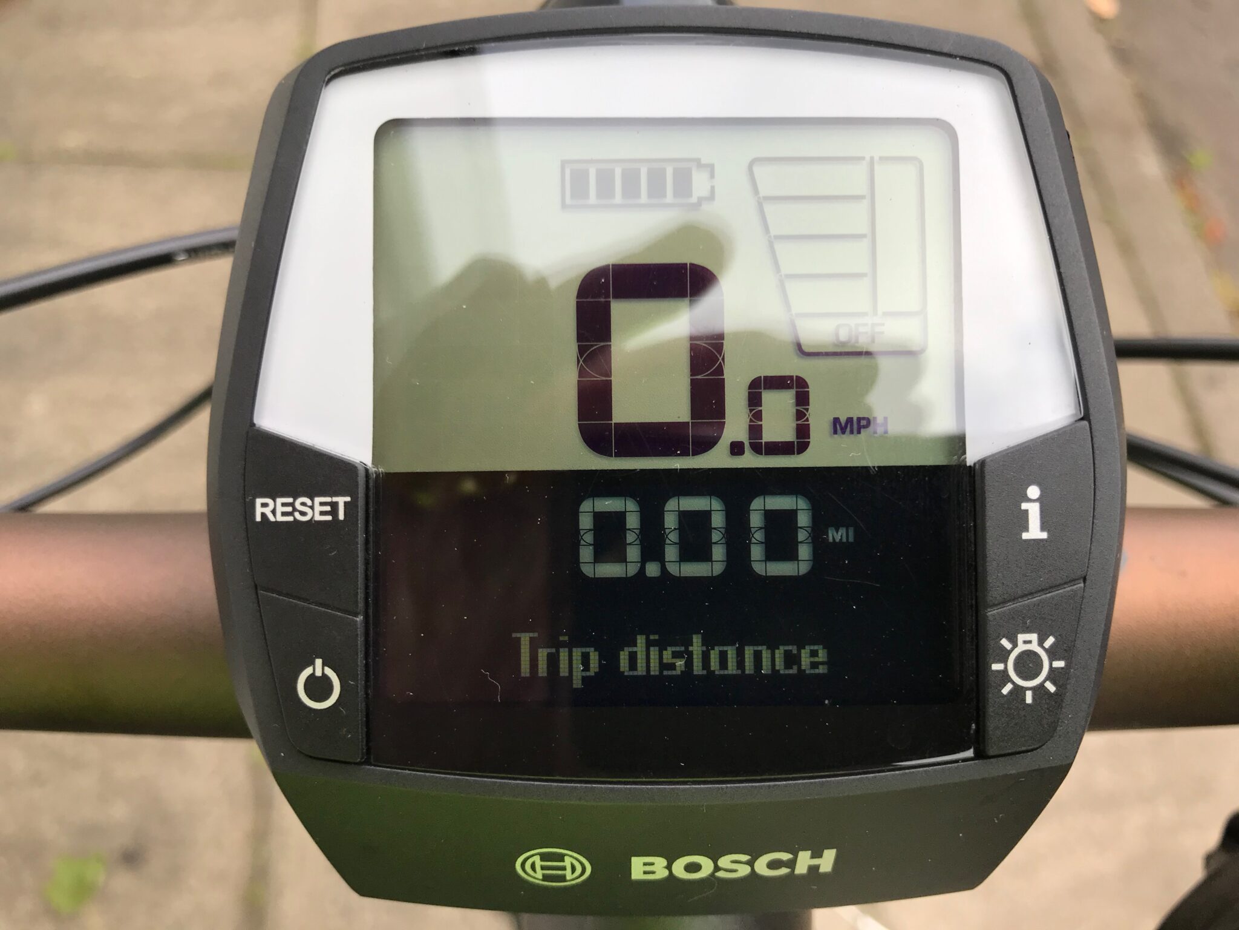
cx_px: 620
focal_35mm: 28
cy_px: 465
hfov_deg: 63.4
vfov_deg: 49.7
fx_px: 1002
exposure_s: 1/202
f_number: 1.8
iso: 32
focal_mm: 3.99
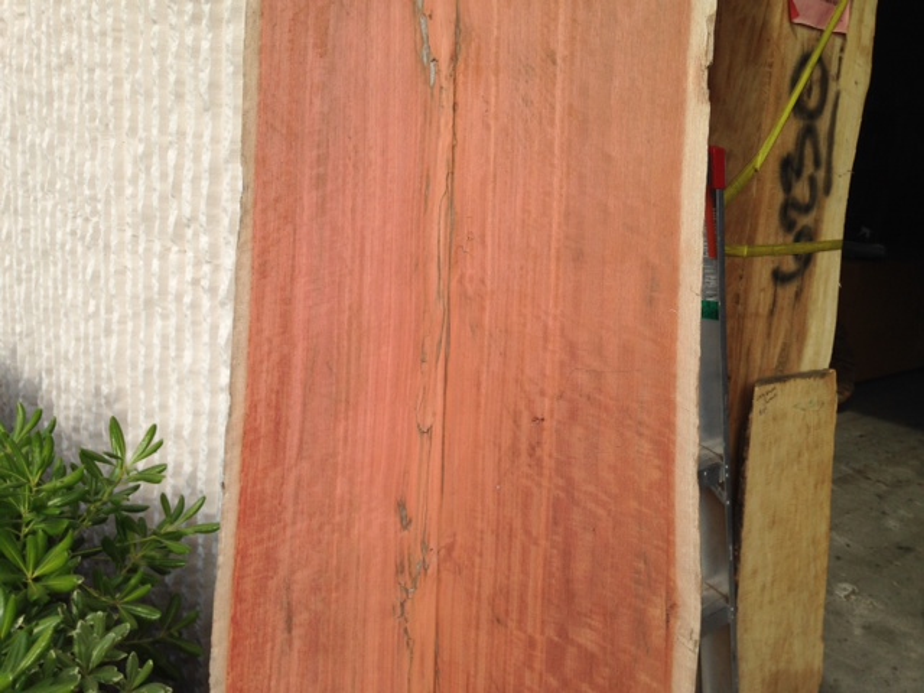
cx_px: 462
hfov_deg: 55.4
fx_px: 881
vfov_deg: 42.9
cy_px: 346
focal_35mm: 33
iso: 50
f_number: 2.4
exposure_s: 1/713
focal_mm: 4.12
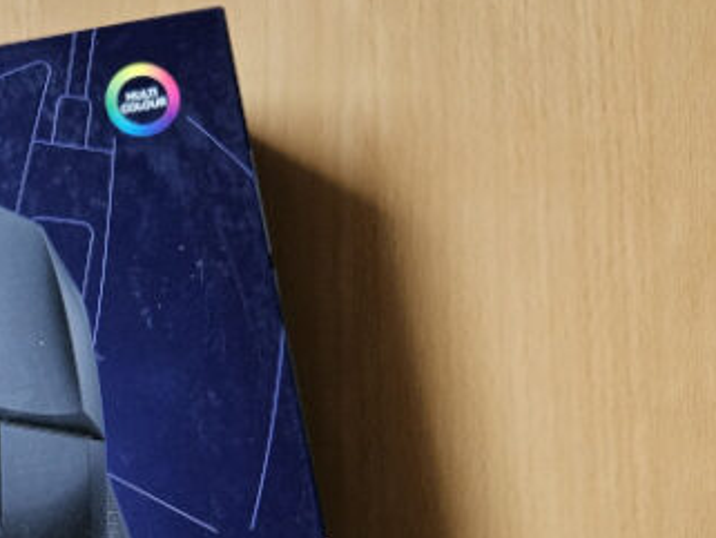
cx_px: -60
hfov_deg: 31.3
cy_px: 509
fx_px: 1138
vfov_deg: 25.5
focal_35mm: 55
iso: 640
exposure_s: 1/100
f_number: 1.8
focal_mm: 5.4
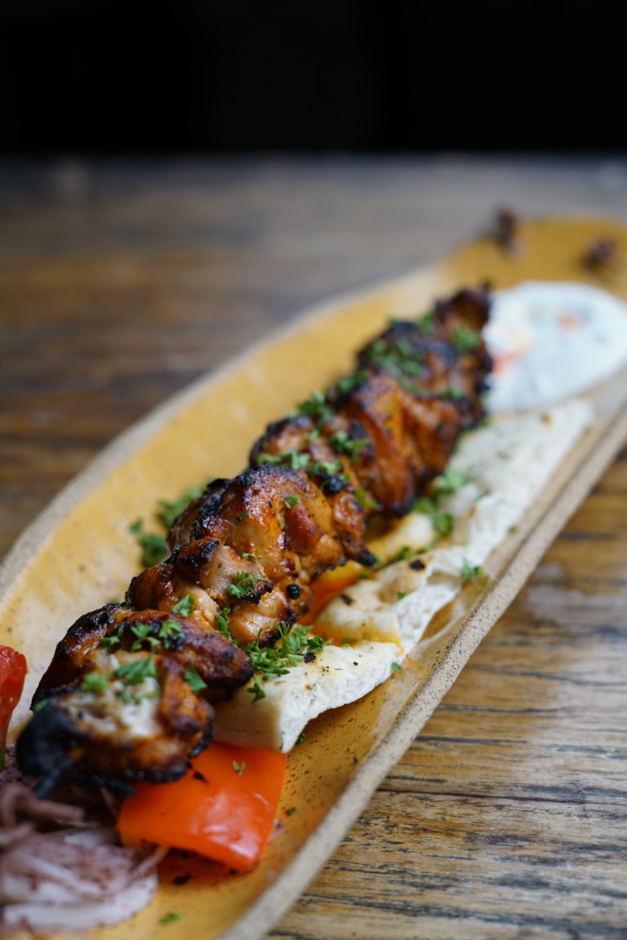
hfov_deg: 27.0
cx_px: 314
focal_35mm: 50
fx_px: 1305
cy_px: 470
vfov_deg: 39.6
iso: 100
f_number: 3.5
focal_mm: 50
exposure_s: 1/60
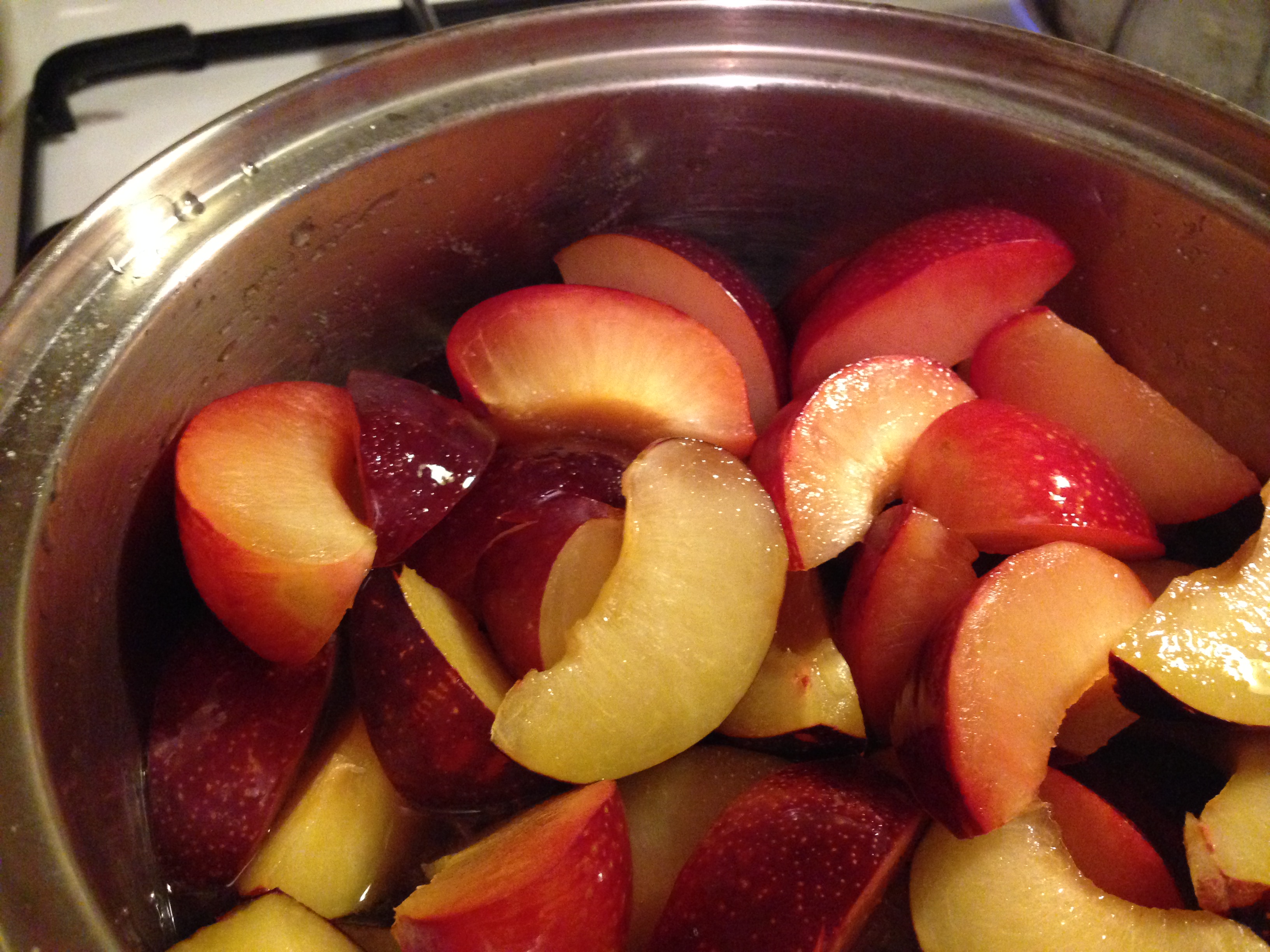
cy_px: 476
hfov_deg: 55.4
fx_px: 1211
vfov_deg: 42.9
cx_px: 635
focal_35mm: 33
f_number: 2.4
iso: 500
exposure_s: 1/15
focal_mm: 4.12
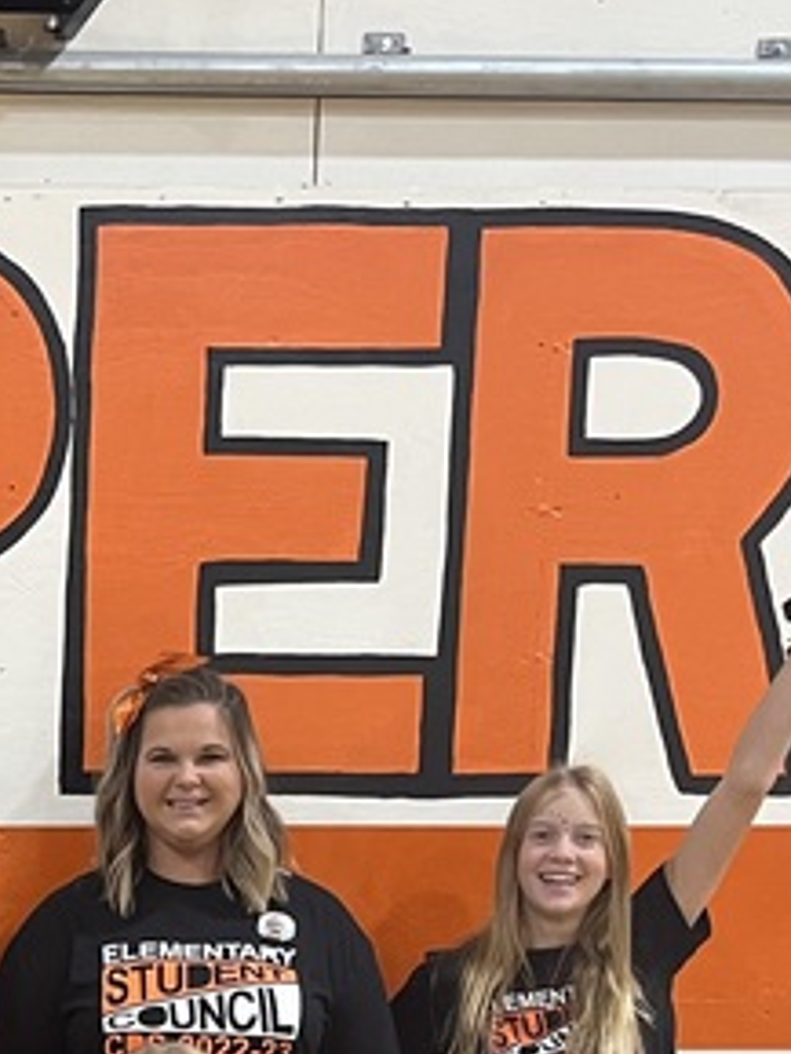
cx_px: -470
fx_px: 2740
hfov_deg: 15.0
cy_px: 1178
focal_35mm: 90
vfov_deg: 20.7
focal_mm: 5.1
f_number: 1.6
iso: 200
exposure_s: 1/60
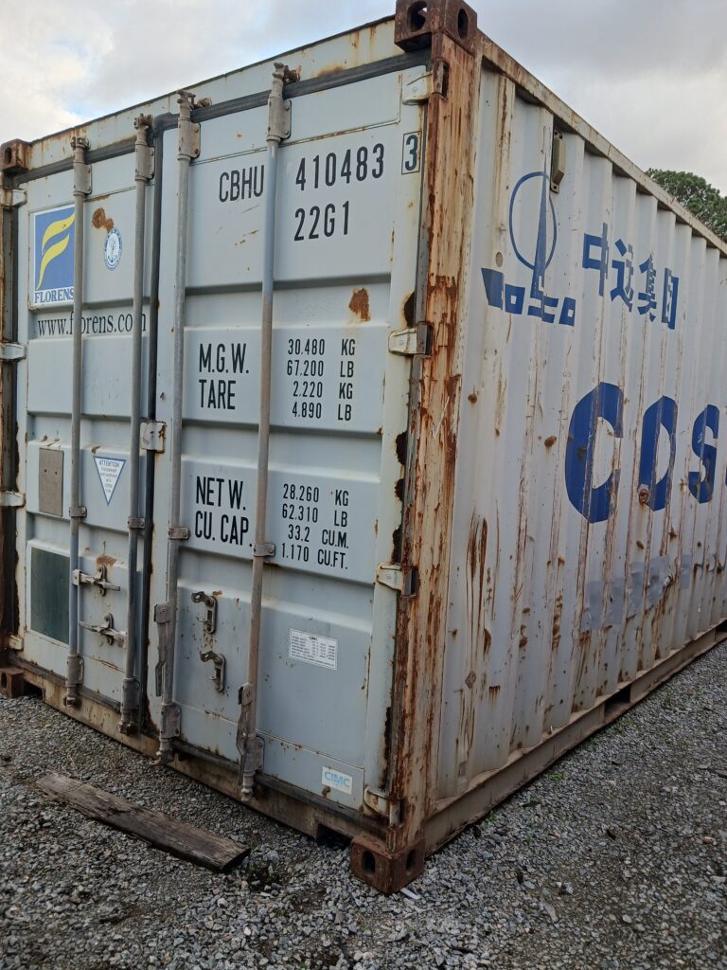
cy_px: 485
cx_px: 364
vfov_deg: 65.3
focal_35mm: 27
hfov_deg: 51.4
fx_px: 756
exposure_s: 1/60
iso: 32
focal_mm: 4
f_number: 1.8
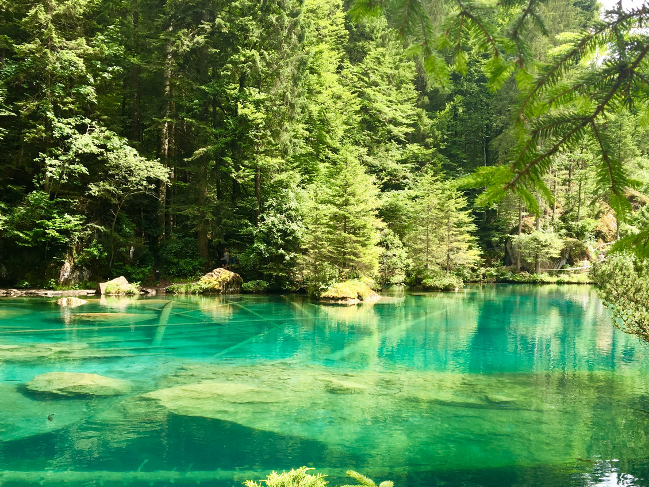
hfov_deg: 50.2
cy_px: 288
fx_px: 693
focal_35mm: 37
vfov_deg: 38.5
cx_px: 323
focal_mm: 4.15
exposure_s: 1/216
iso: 25
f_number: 2.2
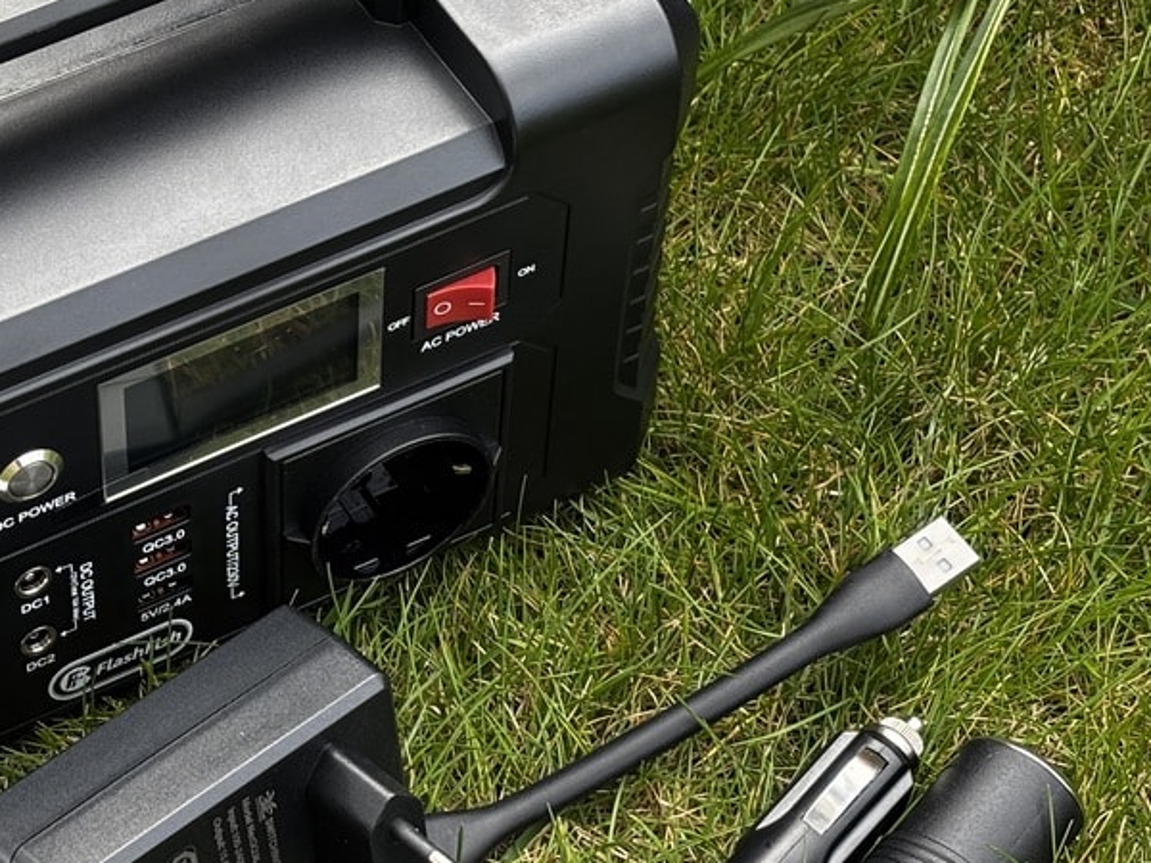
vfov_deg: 13.3
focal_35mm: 111
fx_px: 3691
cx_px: 117
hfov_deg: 17.5
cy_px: 493
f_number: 1.6
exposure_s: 1/250
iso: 32
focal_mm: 5.96
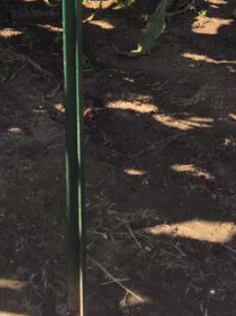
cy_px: -241
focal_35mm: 107
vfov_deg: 15.8
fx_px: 974
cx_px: 61
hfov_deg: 13.8
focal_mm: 4.15
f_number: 2.2
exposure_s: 1/879
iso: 32
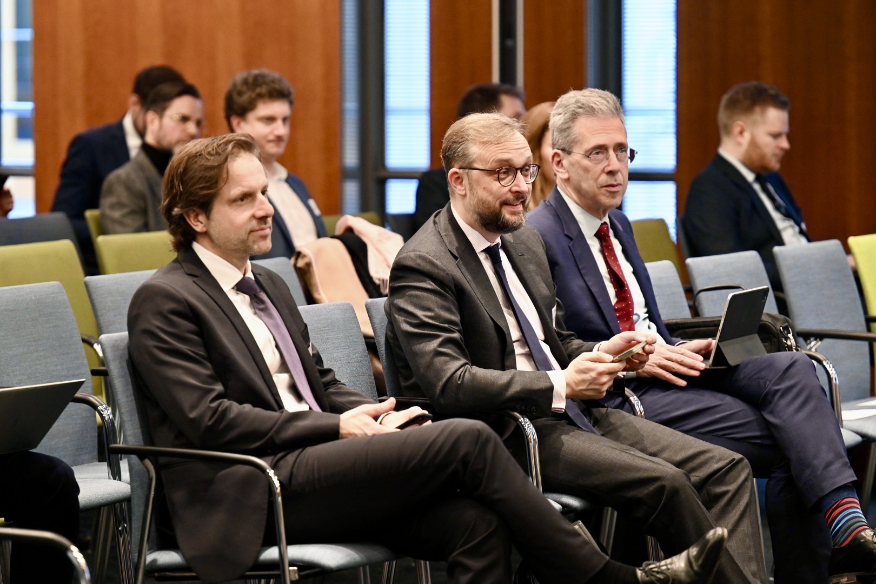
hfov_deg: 12.5
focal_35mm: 165
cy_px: 292
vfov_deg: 8.3
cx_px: 438
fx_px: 4015
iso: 2500
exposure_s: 1/200
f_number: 4
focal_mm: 165
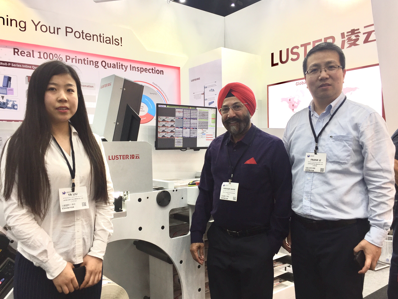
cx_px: 197
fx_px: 345
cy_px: 149
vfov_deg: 46.8
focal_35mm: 30
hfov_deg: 60.0
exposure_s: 1/50
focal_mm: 4.15
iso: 32
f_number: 2.2
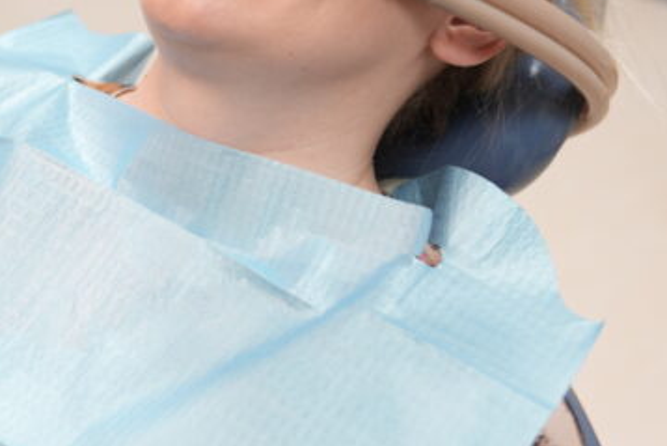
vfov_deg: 15.4
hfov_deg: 22.2
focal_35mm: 88
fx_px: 1631
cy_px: 75
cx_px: -2
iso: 160
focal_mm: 41
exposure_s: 1/25
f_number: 2.8
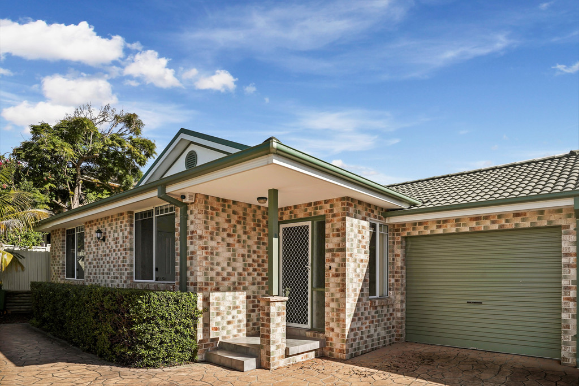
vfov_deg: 59.5
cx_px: 290
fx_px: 338
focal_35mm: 21
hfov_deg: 81.2
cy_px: 193
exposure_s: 1/100
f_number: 8
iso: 100
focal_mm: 21
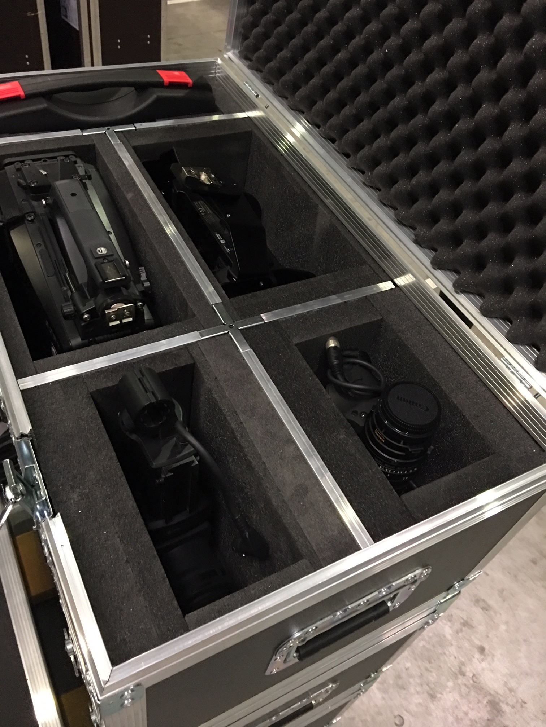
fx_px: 610
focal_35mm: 29
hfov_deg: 48.2
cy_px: 364
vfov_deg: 61.7
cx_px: 273
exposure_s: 1/8
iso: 125
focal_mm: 4.15
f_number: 2.2
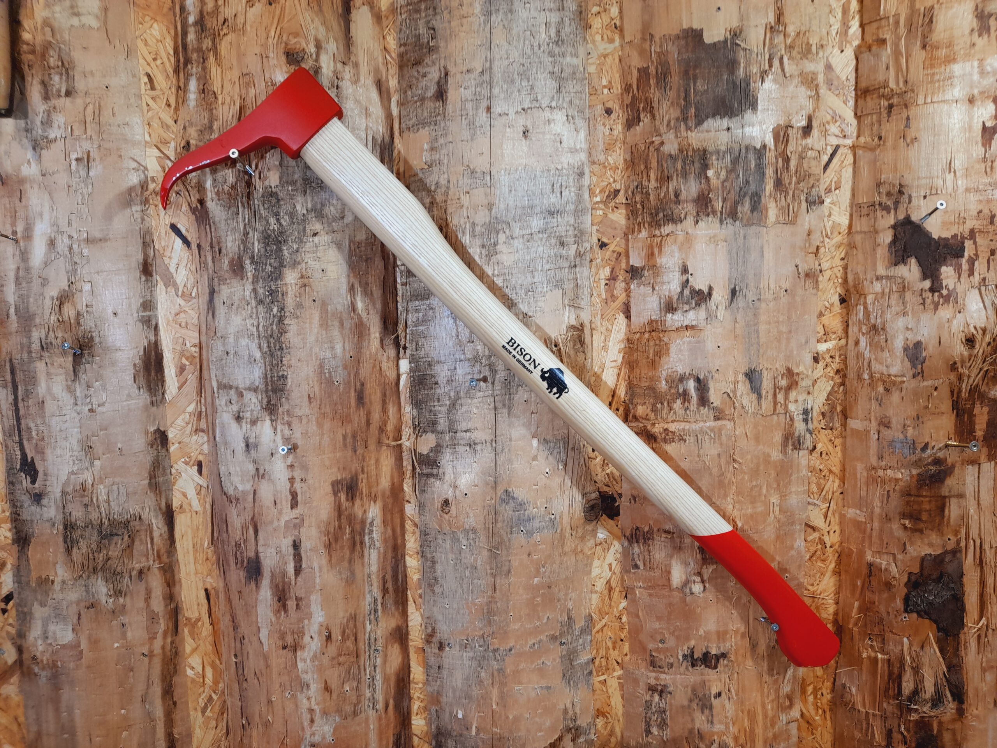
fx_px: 720
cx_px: 498
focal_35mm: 25
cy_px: 374
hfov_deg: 69.4
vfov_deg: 54.9
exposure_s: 1/33
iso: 64
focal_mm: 4.6
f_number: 2
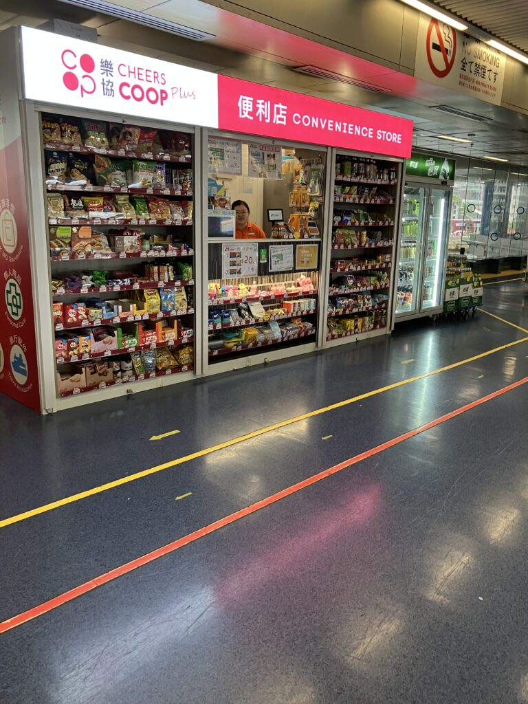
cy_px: 352
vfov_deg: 63.4
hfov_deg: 49.7
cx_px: 264
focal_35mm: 28
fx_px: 569
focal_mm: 3.99
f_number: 1.8
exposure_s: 1/50
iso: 64
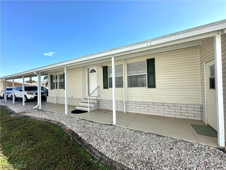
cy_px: 85
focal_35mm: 14
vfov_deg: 85.7
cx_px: 113
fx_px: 91
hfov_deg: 102.1
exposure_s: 1/1114
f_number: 2.2
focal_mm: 2.22
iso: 40
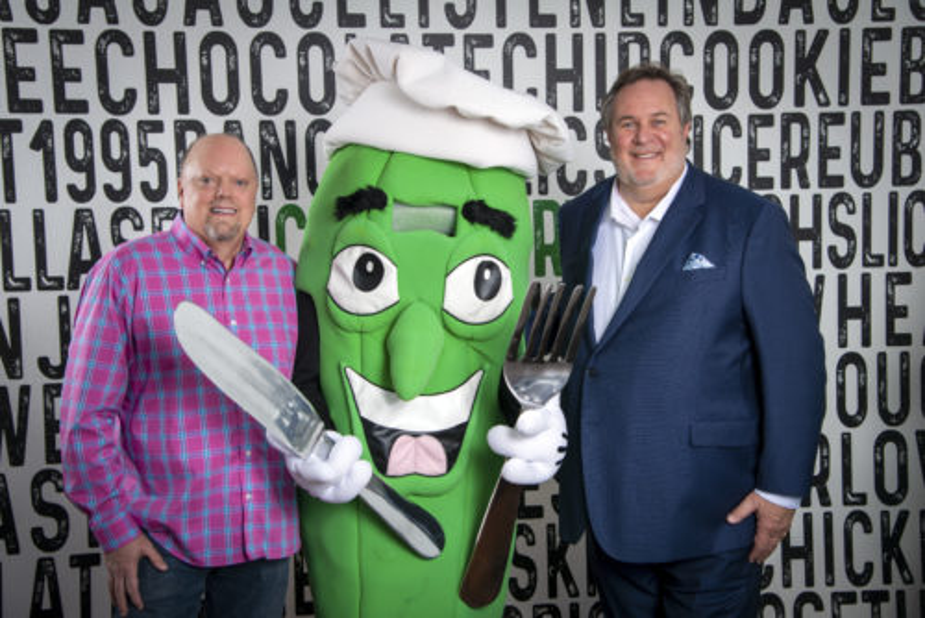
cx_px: 462
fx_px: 1234
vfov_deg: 28.1
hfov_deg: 41.1
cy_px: 309
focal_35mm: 48
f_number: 5
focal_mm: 48
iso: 125
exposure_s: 1/50
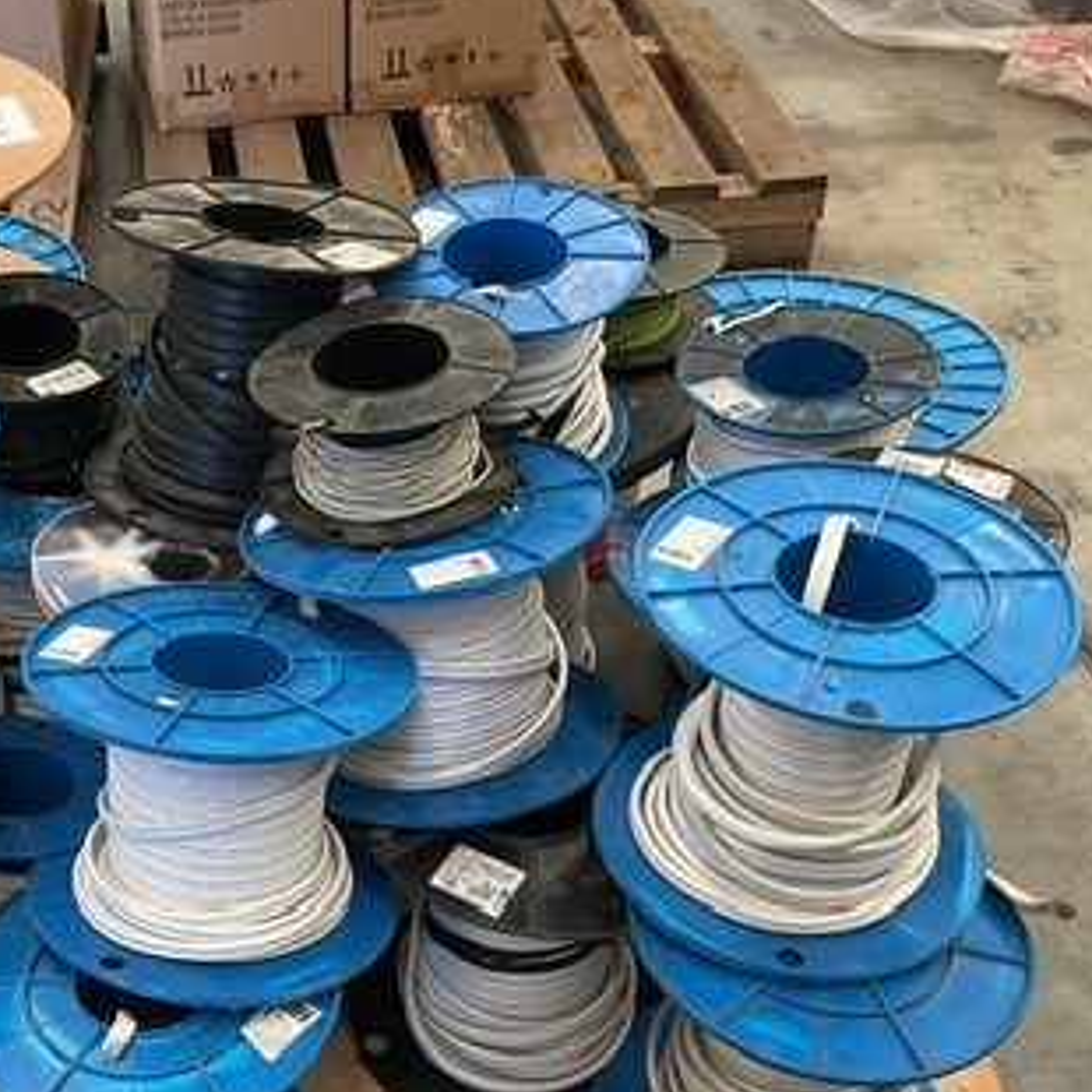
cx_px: 208
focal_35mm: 53
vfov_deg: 31.8
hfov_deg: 31.3
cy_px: 768
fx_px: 1892
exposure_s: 1/100
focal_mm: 3
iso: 64
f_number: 1.8
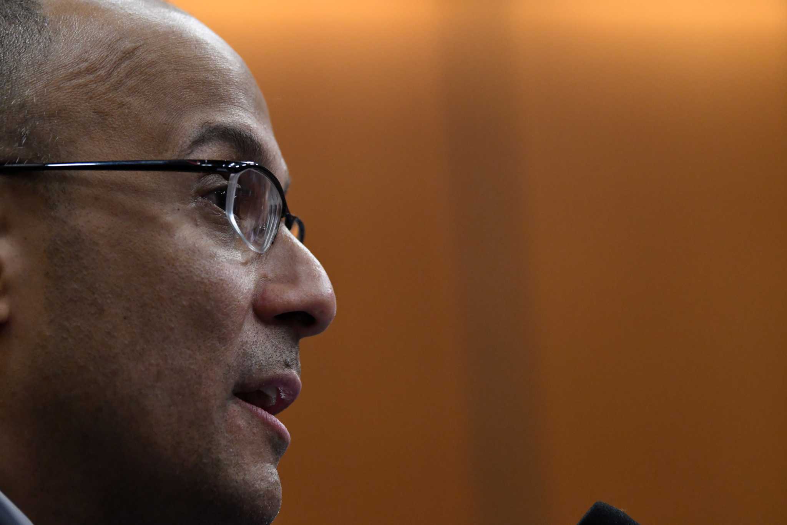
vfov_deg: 6.5
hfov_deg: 9.8
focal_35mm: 210
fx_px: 4590
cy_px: 262
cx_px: 394
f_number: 2.8
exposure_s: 1/1000
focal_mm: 140
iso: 5000
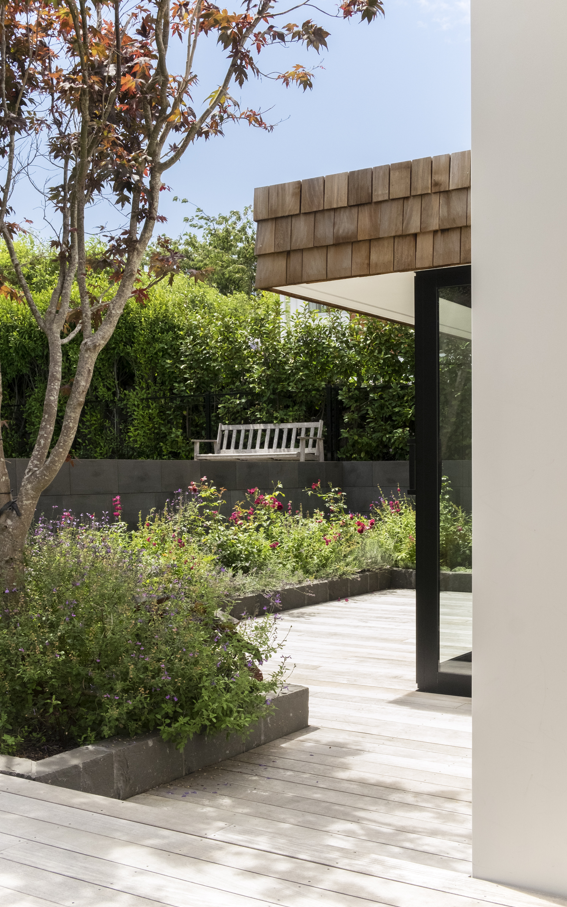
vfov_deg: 50.4
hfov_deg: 32.8
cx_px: 271
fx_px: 964
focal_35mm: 39
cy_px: 452
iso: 1250
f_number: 9
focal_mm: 25.4
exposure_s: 1/1000
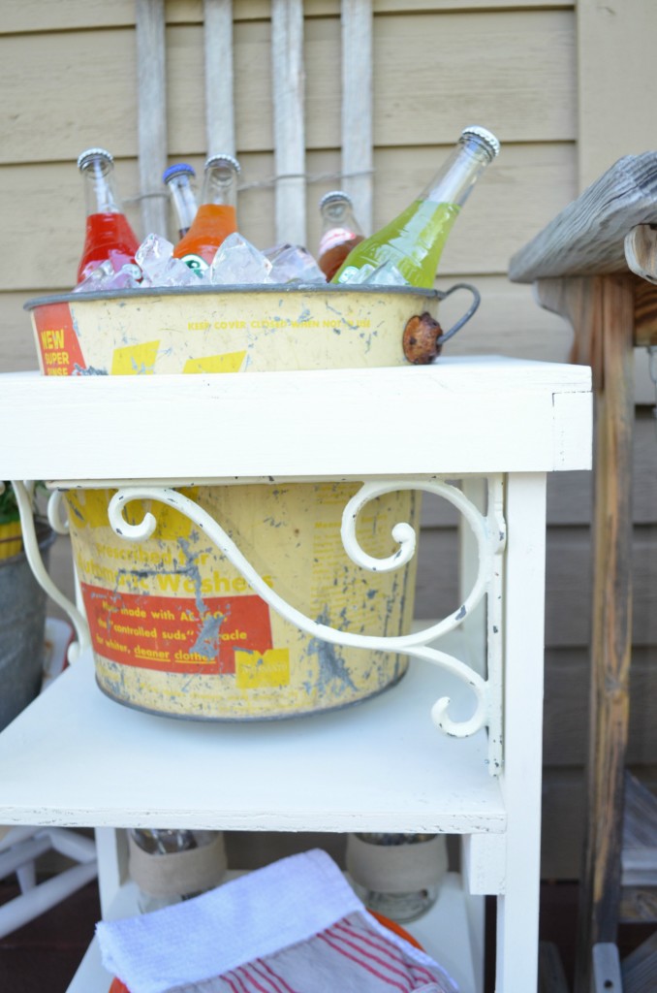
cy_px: 496
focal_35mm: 33
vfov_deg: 57.3
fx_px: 908
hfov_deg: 39.8
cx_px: 328
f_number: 4
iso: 500
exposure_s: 1/200
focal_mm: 22
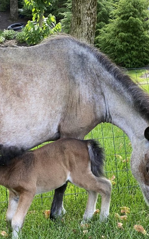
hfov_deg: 11.7
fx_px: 728
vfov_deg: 18.6
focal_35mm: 112
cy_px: 141
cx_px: 42
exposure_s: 1/148
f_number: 2
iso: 20
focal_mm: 6
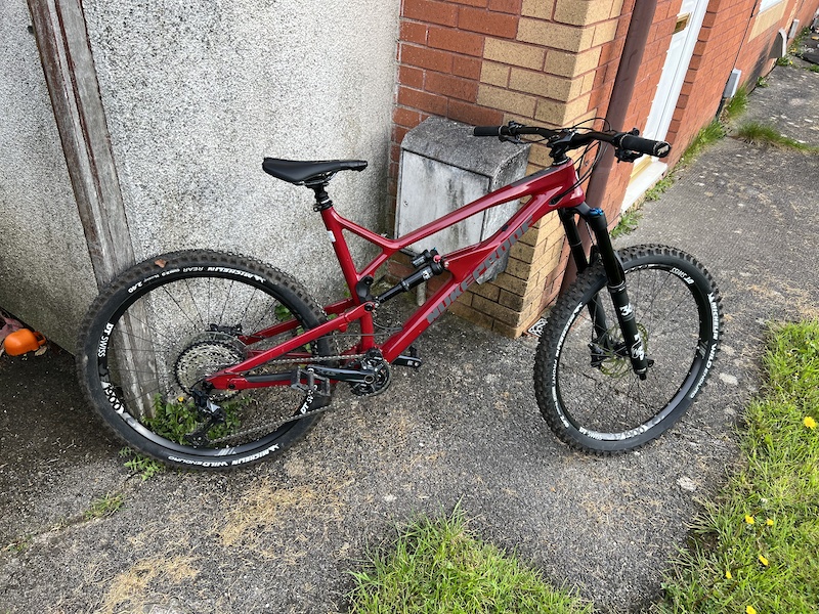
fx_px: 615
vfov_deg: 53.1
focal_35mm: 26
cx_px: 410
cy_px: 307
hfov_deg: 67.3
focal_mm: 5.7
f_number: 1.5
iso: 40
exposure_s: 1/259
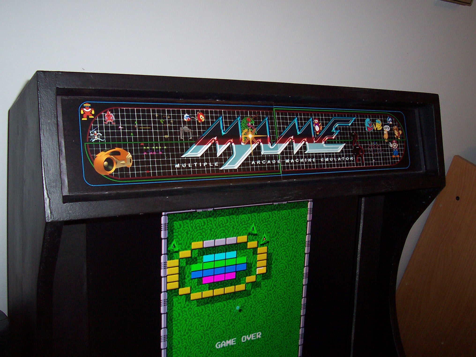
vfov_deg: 38.7
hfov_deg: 50.1
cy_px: 178
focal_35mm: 37
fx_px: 509
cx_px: 238
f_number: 2.8
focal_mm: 5.6
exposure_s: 1/60
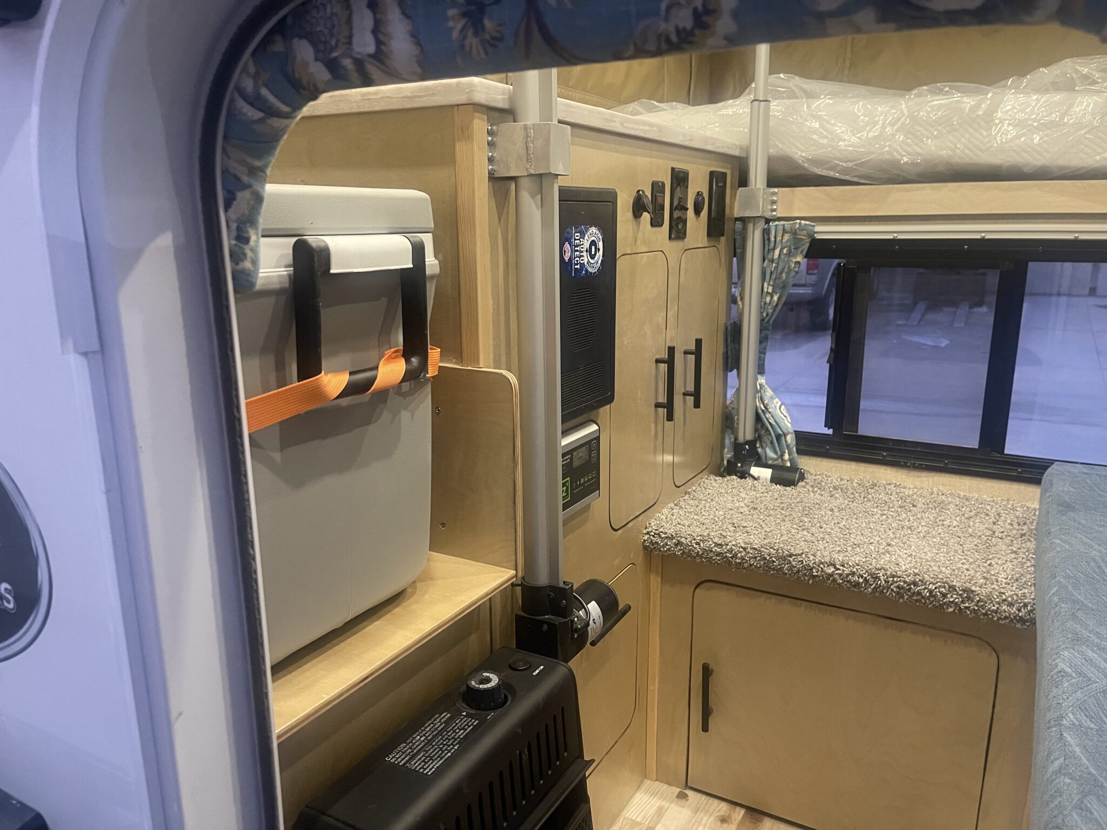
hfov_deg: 69.4
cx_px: 554
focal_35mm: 25
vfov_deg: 54.9
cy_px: 415
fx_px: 799
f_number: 1.6
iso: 500
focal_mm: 5.1
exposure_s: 1/60
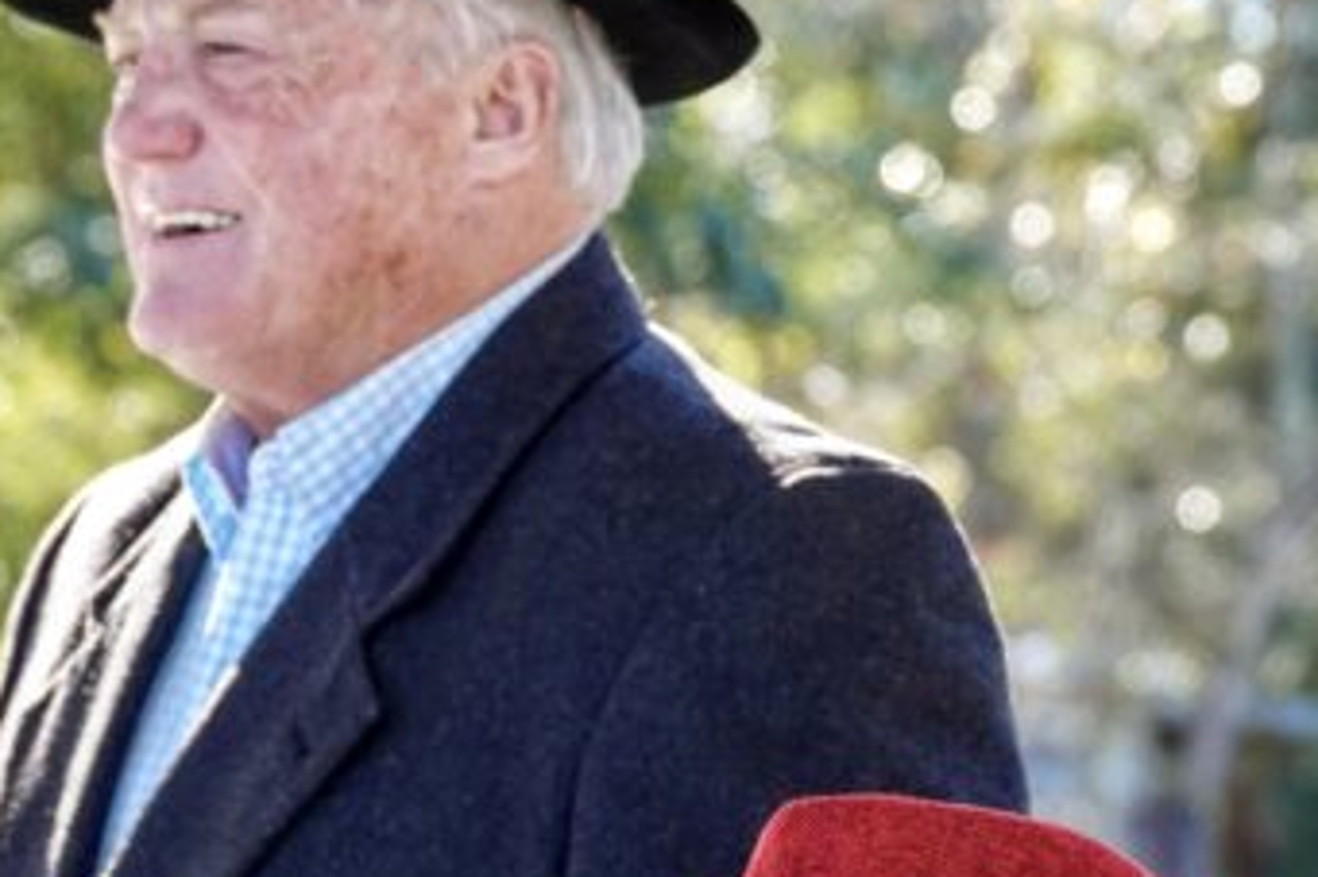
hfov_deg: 5.3
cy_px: 962
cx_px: 669
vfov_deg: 3.5
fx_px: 14234
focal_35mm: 389
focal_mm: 67.46
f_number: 4
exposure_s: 1/200
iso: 320
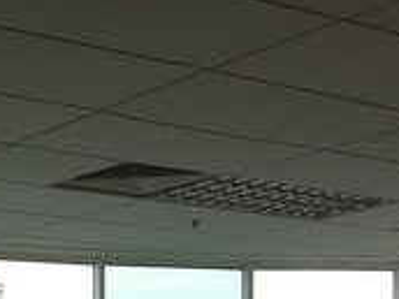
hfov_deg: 15.8
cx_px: -2
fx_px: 1406
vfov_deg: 11.5
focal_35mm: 122
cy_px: 494
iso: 80
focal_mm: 3.85
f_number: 2.8
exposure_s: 1/305
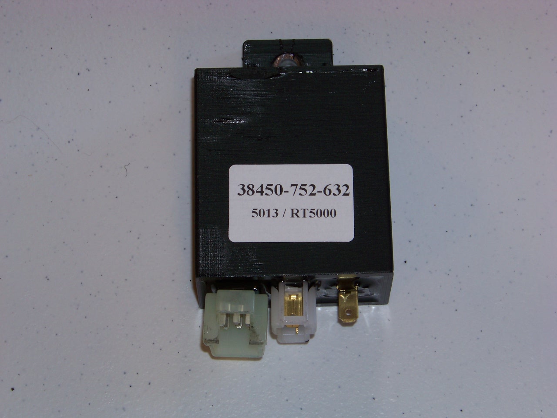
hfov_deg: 18.5
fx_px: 1706
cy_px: 209
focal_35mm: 106
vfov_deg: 14.0
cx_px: 278
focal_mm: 17.6
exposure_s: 1/8
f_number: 6.3
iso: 64
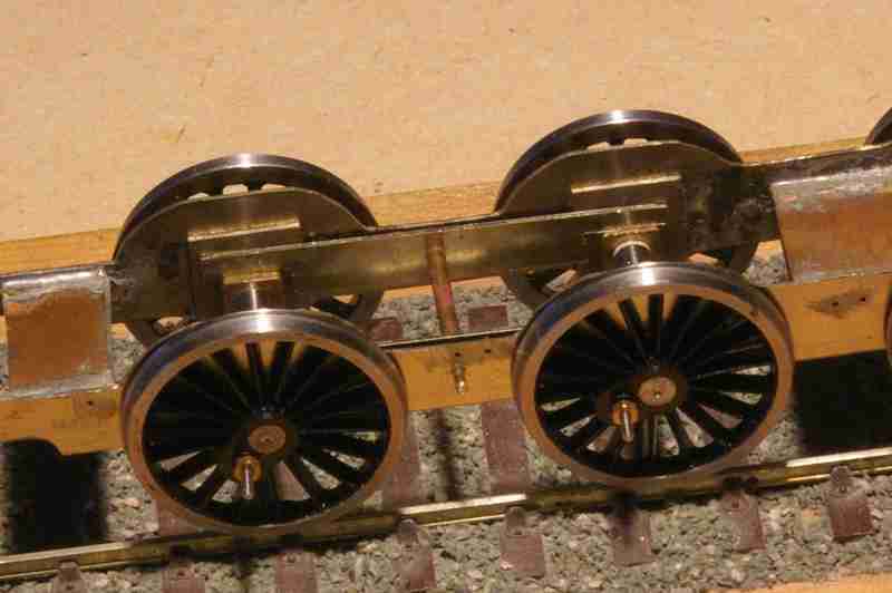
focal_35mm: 105
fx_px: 2599
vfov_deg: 13.0
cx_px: 446
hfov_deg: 19.5
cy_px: 296
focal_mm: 70
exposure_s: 1/3.33
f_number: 38
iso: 800
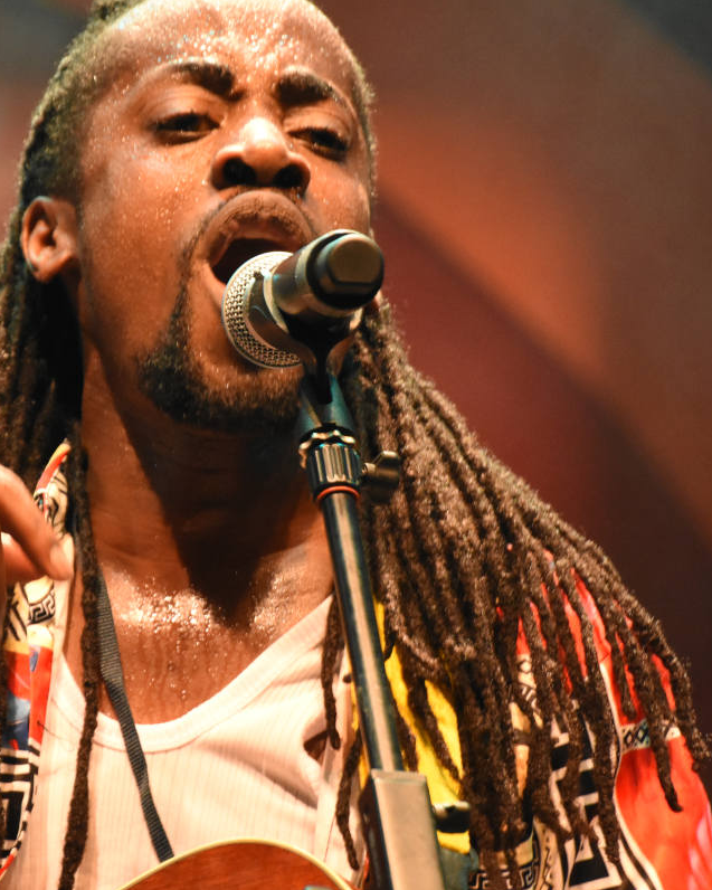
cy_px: 446
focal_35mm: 414
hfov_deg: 3.7
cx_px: 219
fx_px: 10895
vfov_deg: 4.7
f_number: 7.1
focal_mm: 195
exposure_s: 1/125
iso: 4000
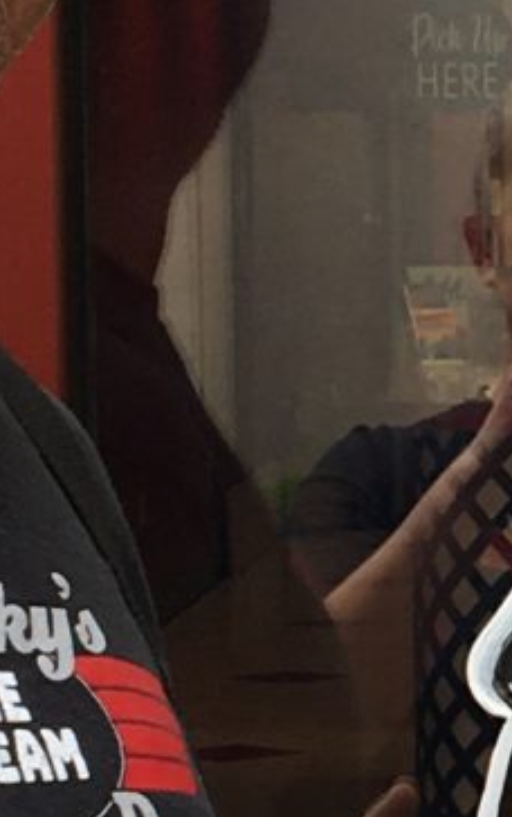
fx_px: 4815
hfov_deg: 6.0
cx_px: 743
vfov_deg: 9.7
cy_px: 626
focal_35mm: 216
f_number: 2.2
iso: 25
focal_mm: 4.15
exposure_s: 1/180
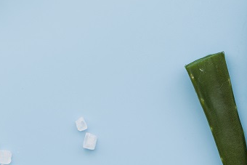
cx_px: 124
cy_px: -116
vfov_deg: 4.8
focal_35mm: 282
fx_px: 1936
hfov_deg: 7.3
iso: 100
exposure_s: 1/6
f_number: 8
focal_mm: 75
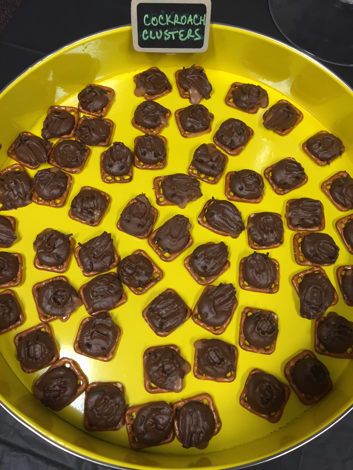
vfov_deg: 61.7
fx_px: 394
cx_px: 176
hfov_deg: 48.2
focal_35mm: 29
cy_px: 235
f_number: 2.2
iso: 80
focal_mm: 4.15
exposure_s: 1/30
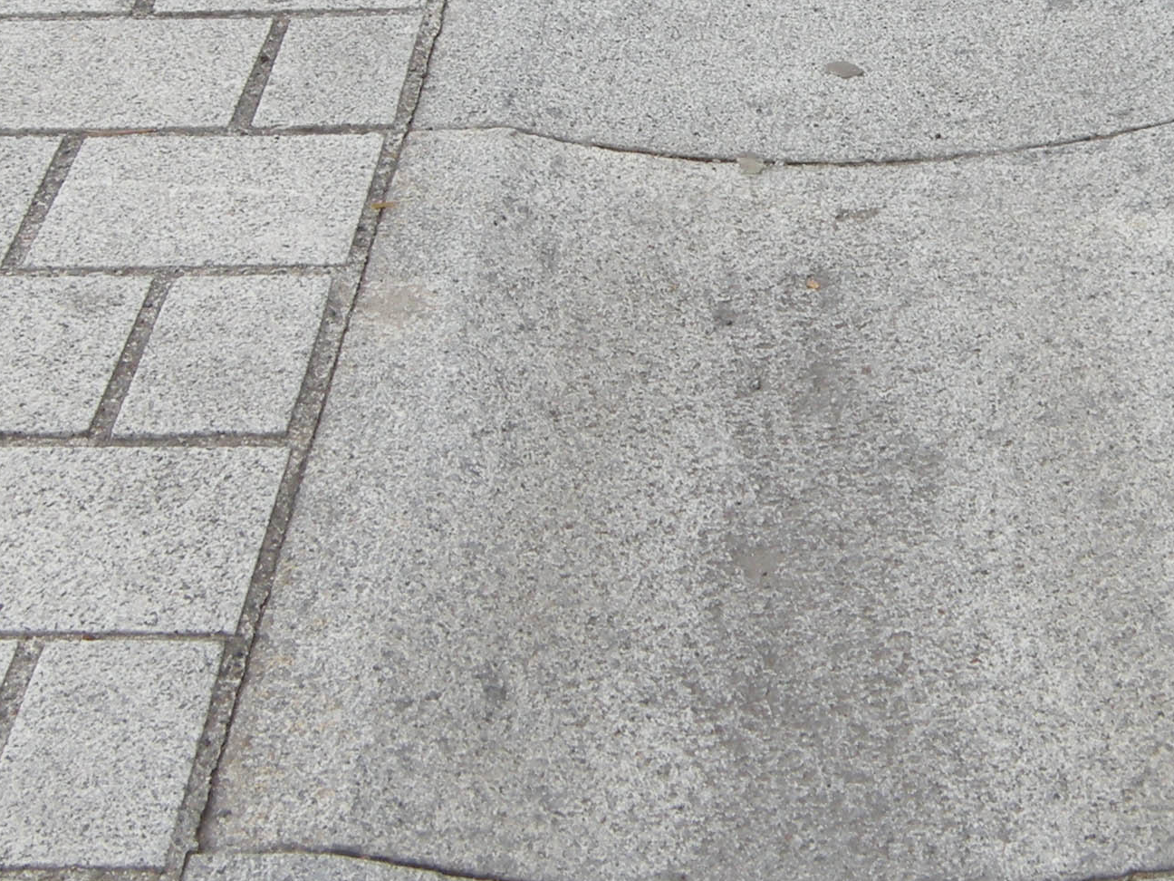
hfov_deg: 18.1
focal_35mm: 108
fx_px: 3663
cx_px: 879
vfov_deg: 13.6
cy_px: 118
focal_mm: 7.5
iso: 64
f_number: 4.8
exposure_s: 1/161
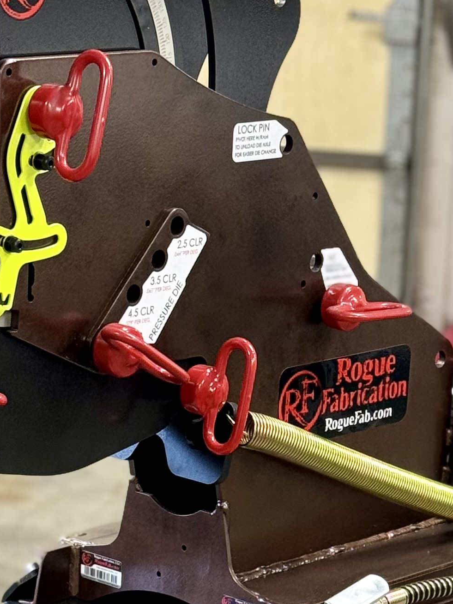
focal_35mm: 148
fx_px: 2582
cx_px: 265
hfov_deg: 10.0
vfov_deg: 13.2
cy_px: 595
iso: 160
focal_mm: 6.86
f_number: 1.78
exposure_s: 1/60
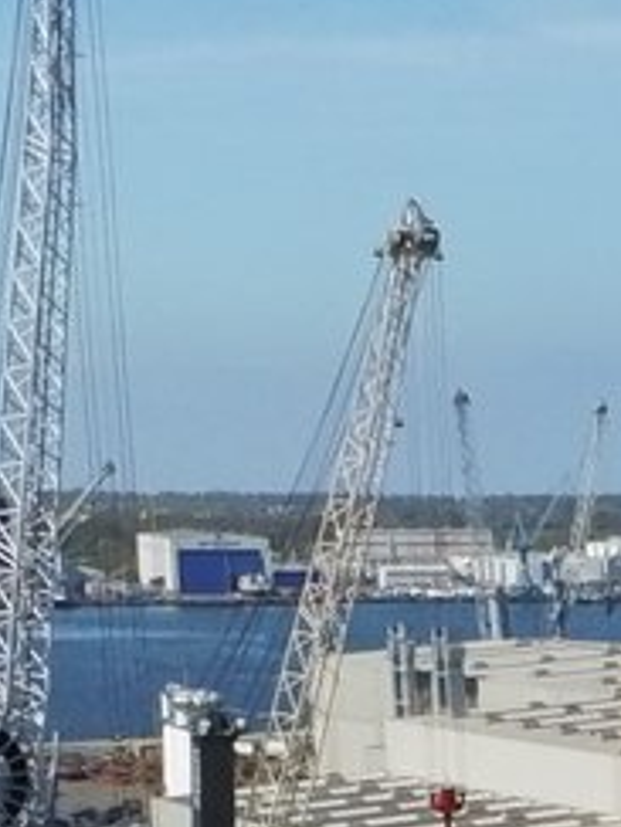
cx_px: 1059
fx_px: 3612
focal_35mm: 151
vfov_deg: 11.9
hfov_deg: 9.4
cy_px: 1576
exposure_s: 1/2079
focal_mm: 4
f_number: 2.4
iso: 100
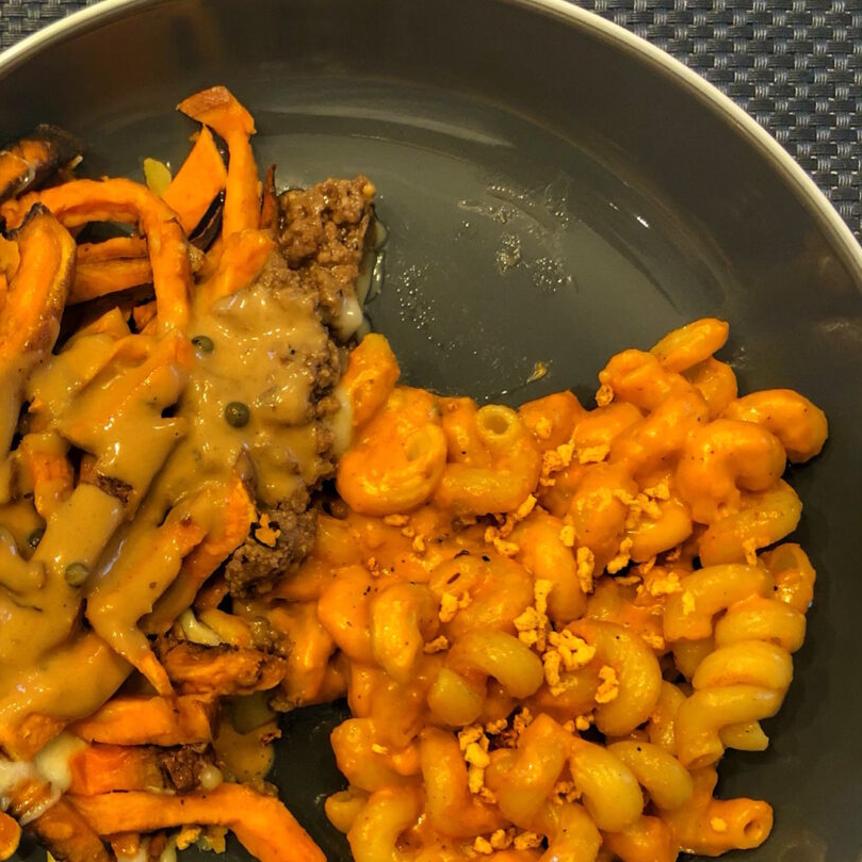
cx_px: 135
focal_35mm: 47
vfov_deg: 35.8
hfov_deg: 34.6
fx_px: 1324
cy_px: 564
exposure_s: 1/15
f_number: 1.8
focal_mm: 3.99
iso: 64
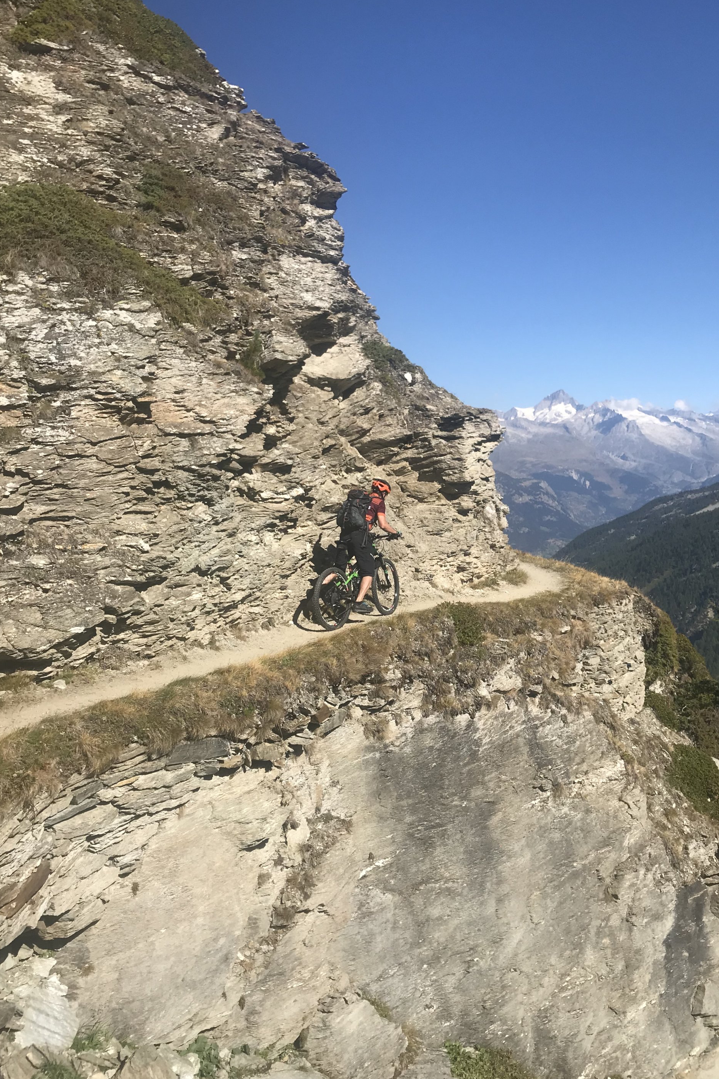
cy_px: 541
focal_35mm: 31
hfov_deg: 42.3
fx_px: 929
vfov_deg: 60.3
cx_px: 396
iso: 20
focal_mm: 3.99
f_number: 1.8
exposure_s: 1/2907
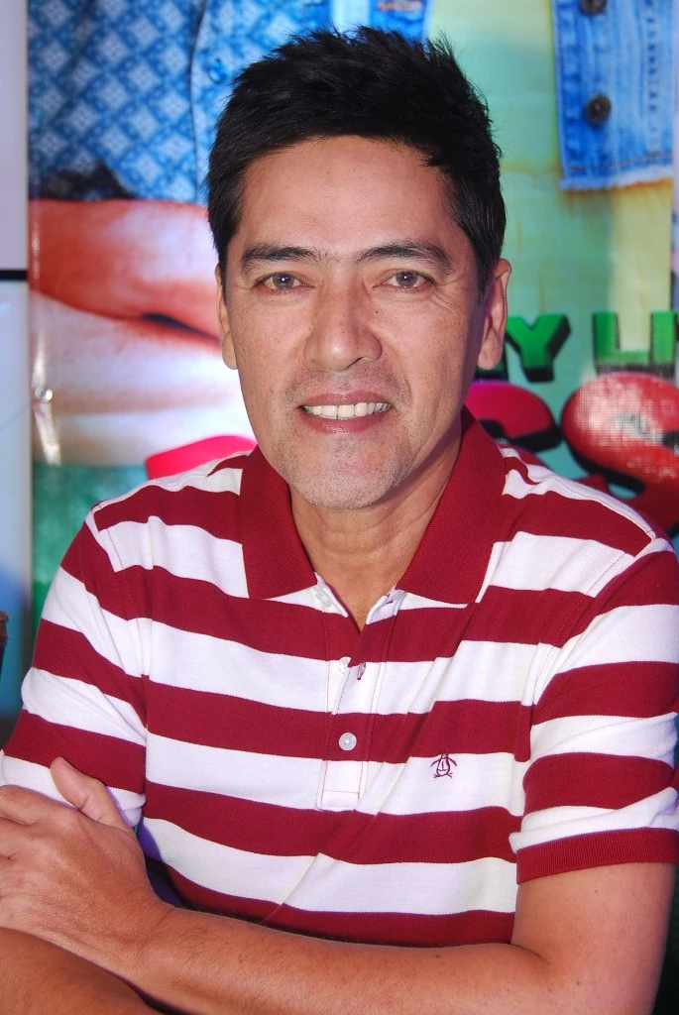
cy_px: 508
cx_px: 340
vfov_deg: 33.4
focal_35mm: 60
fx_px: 1693
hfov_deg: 22.7
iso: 400
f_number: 5
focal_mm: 40
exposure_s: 1/80
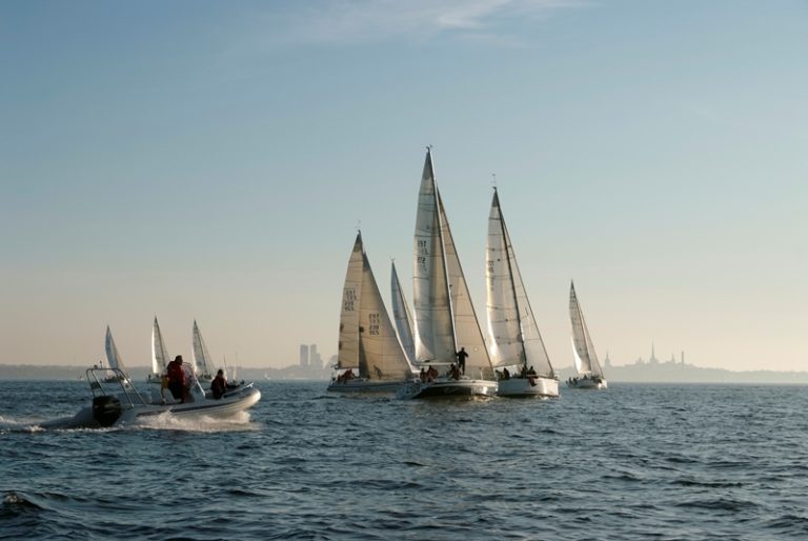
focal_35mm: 75
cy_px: 270
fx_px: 1685
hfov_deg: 27.0
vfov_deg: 18.2
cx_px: 404
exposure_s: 1/500
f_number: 6.3
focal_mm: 50
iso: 100
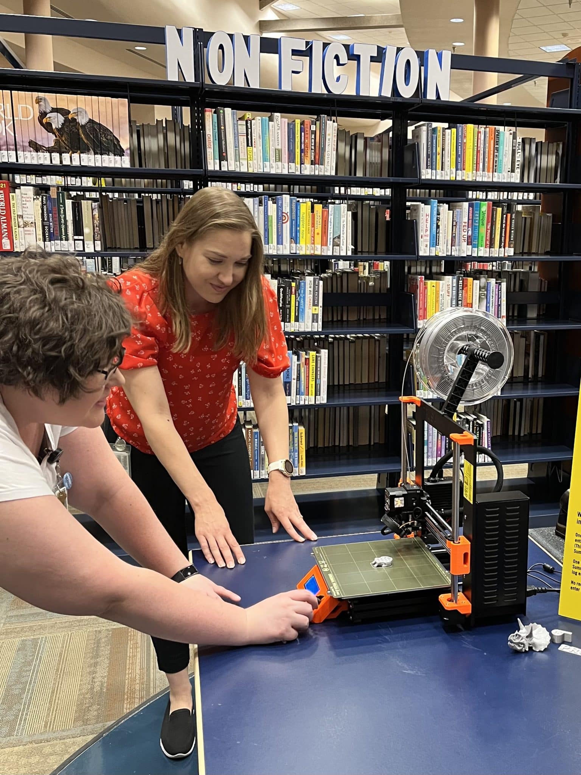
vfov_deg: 67.3
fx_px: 582
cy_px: 388
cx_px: 290
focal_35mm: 26
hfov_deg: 53.1
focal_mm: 5.1
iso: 200
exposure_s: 1/60
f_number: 1.6
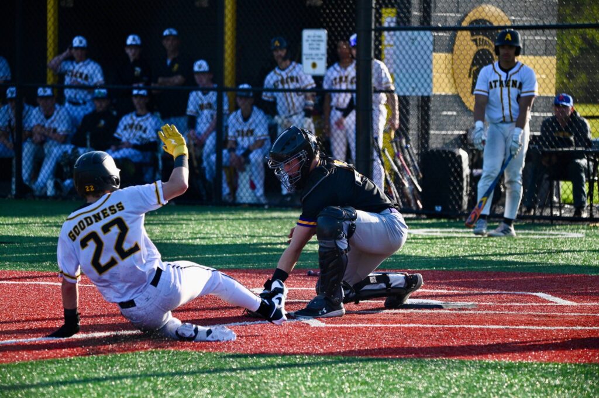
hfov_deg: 9.4
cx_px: 300
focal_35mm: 220
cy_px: 199
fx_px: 3658
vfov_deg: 6.2
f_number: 5.3
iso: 3200
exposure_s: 1/8000
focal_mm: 220
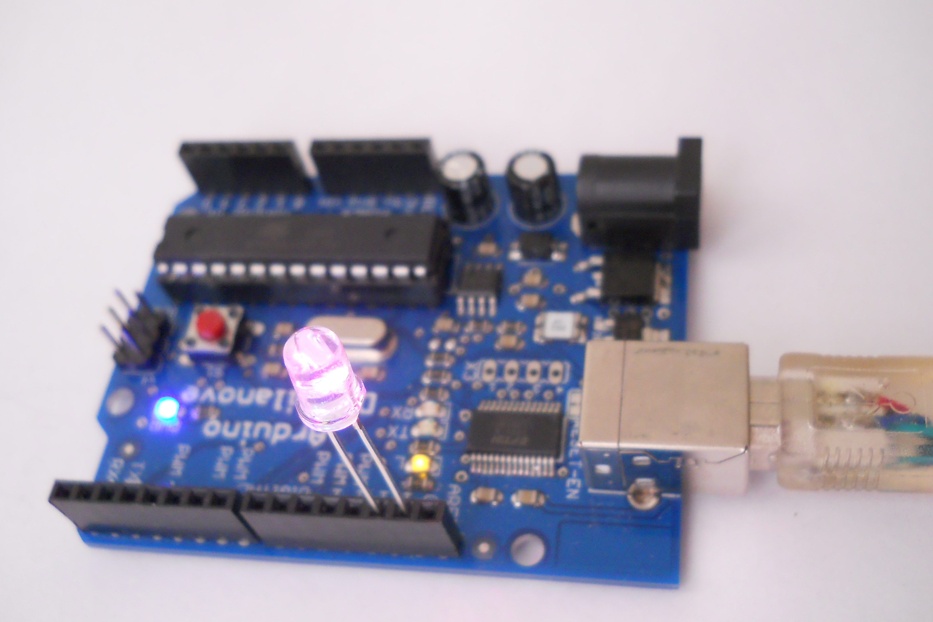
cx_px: 468
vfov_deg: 31.2
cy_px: 331
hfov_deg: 45.4
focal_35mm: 43
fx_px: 1114
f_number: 3.1
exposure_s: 1/250
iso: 320
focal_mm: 6.72
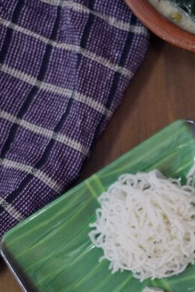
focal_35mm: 157
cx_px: 188
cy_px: 249
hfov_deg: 8.7
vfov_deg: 13.0
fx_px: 1274
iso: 640
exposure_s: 1/60
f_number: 1.8
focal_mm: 50
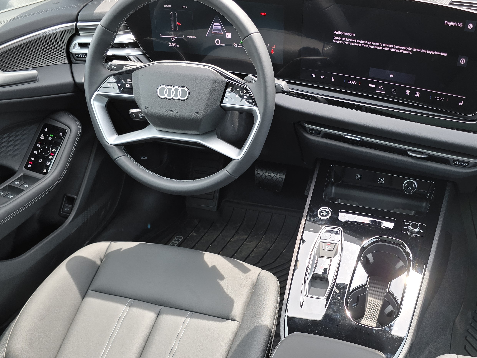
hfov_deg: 50.0
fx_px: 510
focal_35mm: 37
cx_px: 270
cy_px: 253
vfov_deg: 38.0
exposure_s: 1/180
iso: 32
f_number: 1.7
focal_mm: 6.3
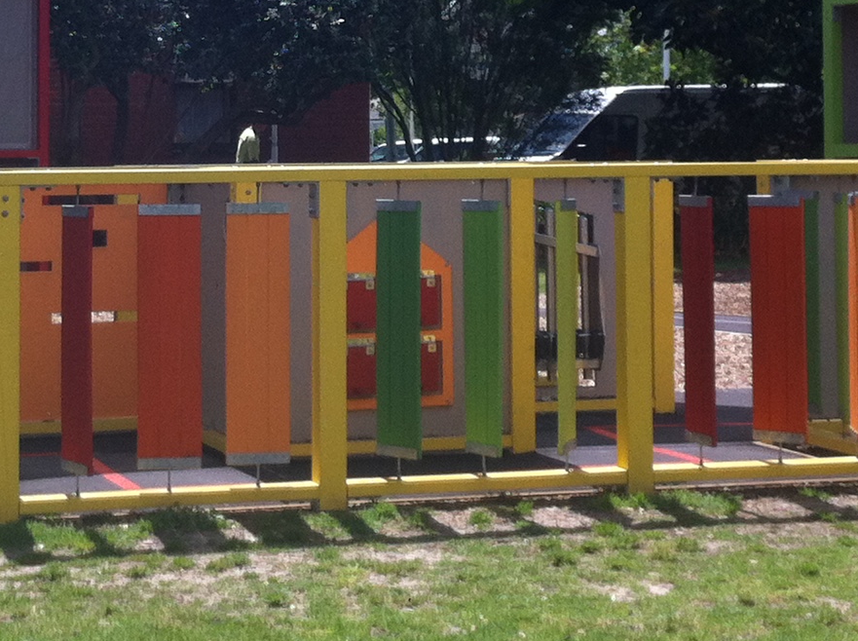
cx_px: 280
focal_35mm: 103
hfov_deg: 19.0
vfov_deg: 14.2
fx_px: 2549
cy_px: 60
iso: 80
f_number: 2.8
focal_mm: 3.85
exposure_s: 1/1005
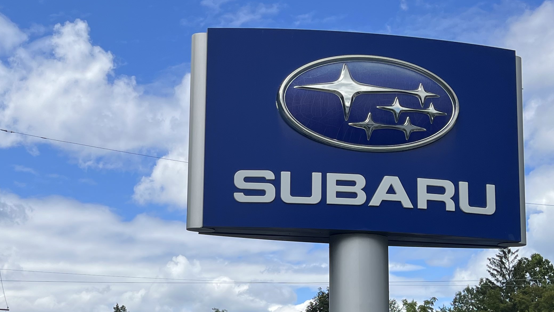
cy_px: 297
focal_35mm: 55
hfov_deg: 37.5
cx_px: 192
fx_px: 808
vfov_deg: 21.2
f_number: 1.6
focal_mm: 5.1
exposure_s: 1/3745
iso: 50
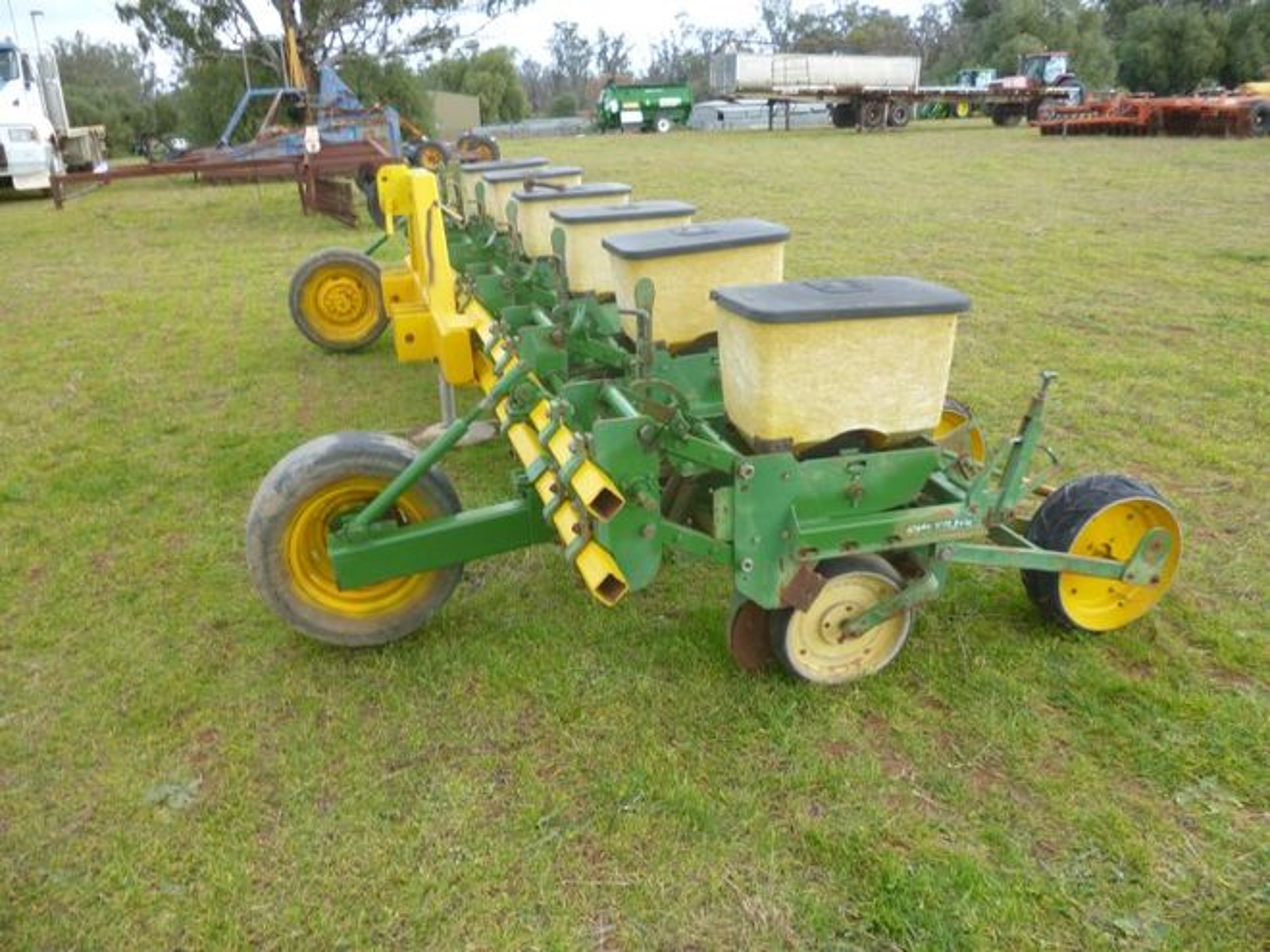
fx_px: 1027
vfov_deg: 49.7
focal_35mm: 28
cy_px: 476
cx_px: 635
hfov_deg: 63.4
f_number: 3.1
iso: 100
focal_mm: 5
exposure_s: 1/160
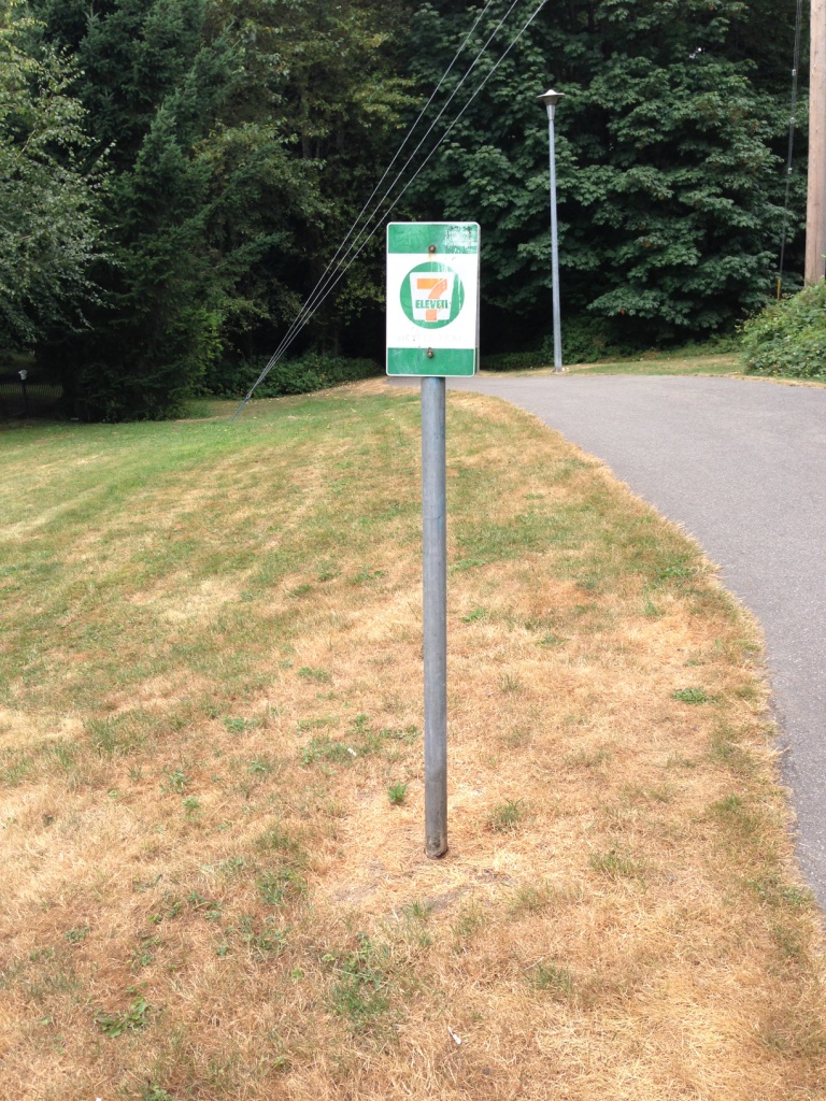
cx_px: 413
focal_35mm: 33
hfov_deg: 42.9
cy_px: 550
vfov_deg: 55.4
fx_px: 1050
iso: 50
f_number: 2.4
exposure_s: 1/313
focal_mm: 4.13
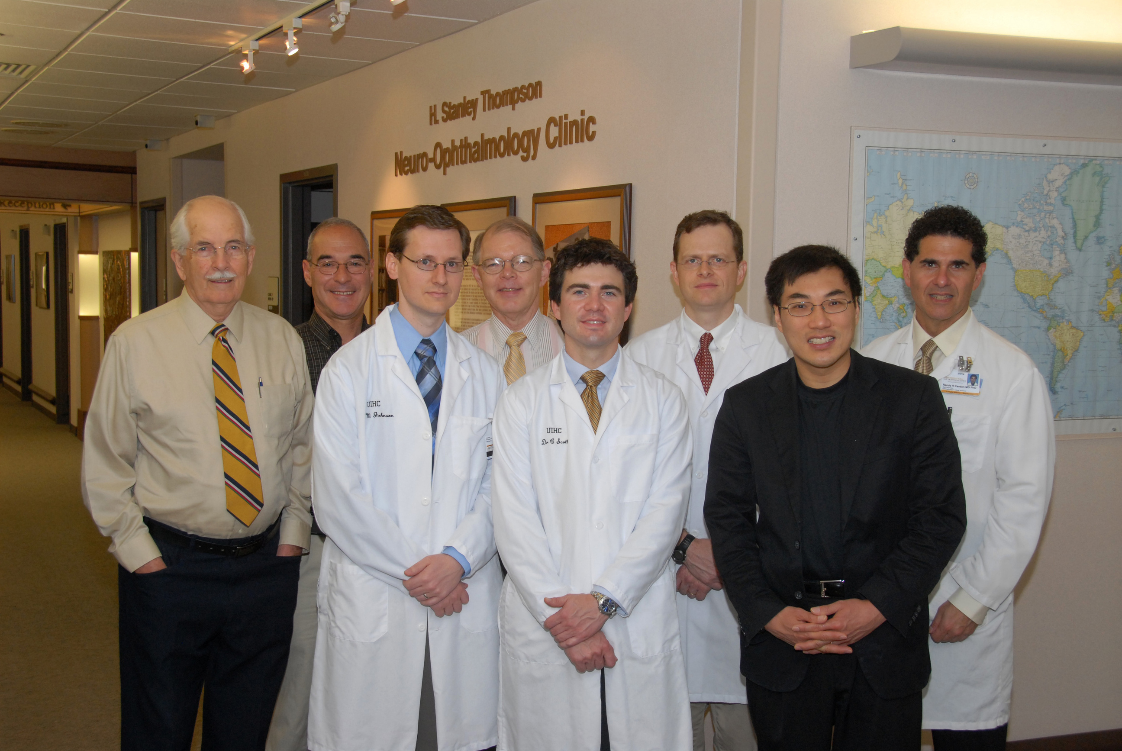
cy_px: 376
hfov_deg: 41.1
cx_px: 561
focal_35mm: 48
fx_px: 1498
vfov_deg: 28.2
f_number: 5.6
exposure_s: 1/60
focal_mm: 32
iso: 400
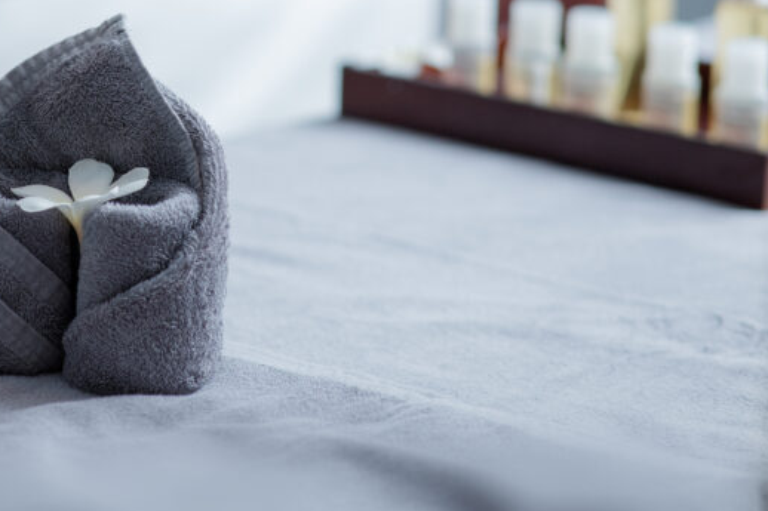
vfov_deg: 8.1
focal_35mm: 168
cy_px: 27
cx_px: 168
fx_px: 3583
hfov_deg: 12.2
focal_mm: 85
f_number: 2.2
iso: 250
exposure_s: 1/200
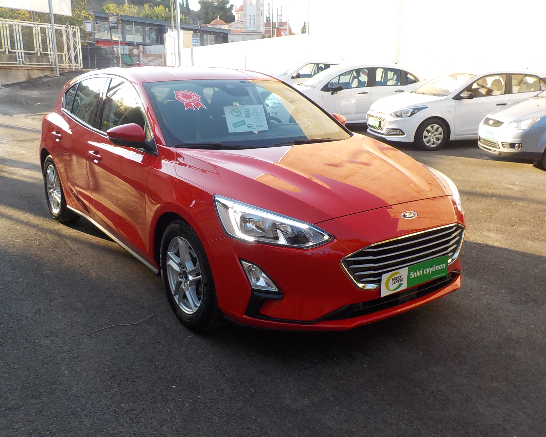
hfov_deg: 55.7
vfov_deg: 45.8
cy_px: 217
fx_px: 517
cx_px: 268
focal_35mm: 32
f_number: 3.3
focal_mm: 4.1
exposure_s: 1/250
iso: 125
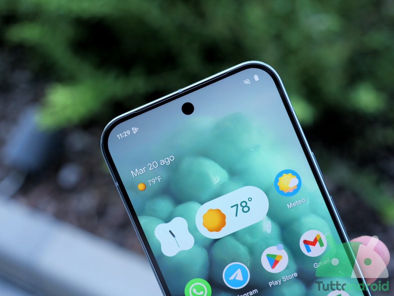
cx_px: 197
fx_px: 524
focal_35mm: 46
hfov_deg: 41.2
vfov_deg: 31.5
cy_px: 148
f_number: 2.8
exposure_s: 1/160
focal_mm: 23
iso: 200
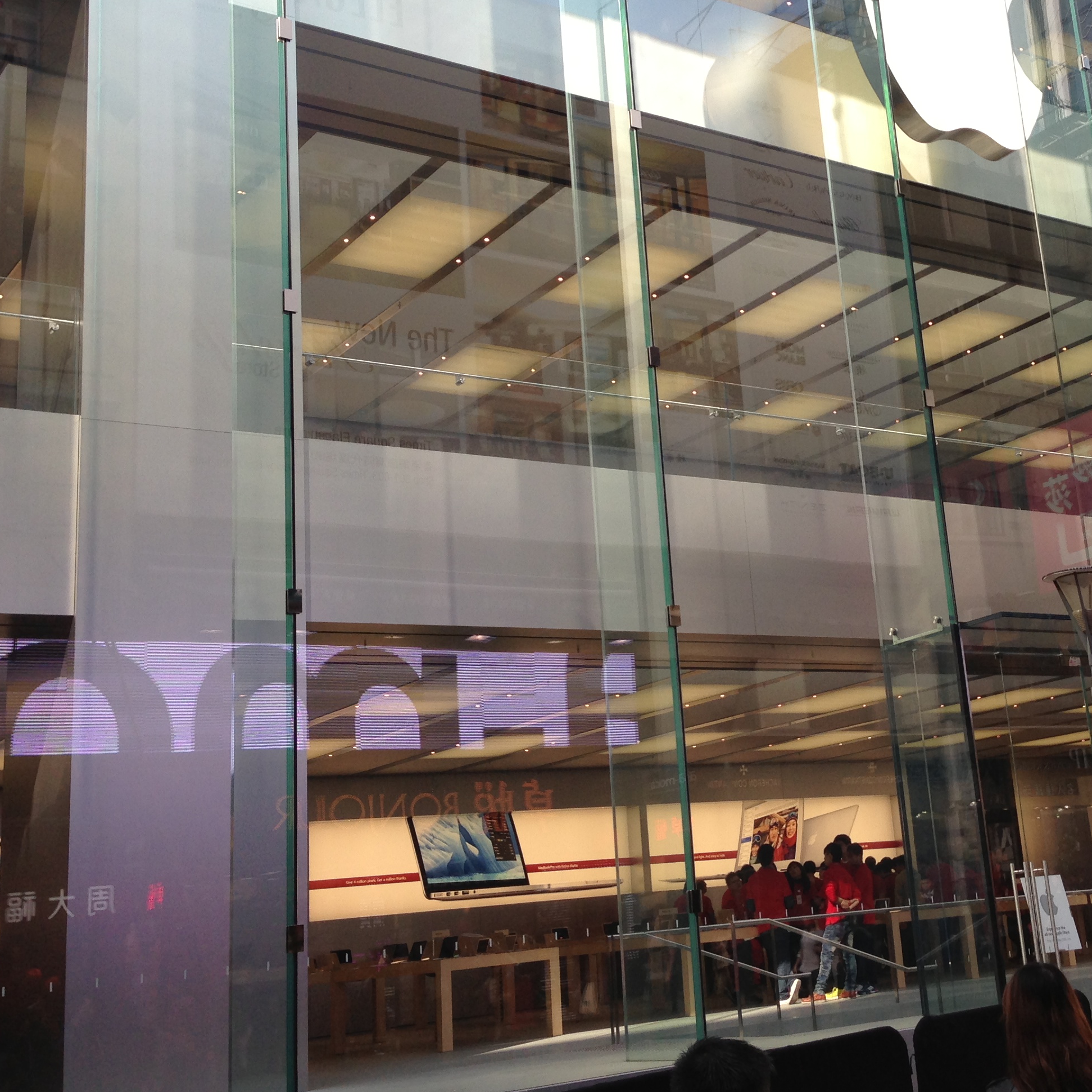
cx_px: 767
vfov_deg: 34.5
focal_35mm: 49
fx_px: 1749
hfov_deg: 34.2
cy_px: 411
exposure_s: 1/497
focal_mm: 4.13
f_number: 2.4
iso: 50
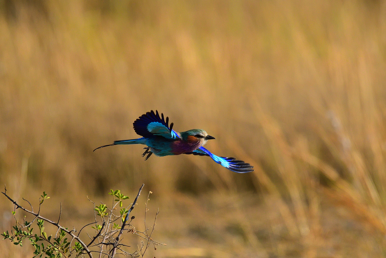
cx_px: 193
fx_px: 9649
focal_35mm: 900
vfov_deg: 1.5
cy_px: 129
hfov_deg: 2.3
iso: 1600
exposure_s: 1/4000
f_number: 7.1
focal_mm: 600
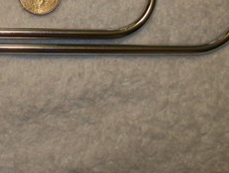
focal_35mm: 95
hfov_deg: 19.7
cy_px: -48
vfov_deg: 15.0
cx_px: -24
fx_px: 629
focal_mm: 7.54
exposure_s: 1/60
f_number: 2.8
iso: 200
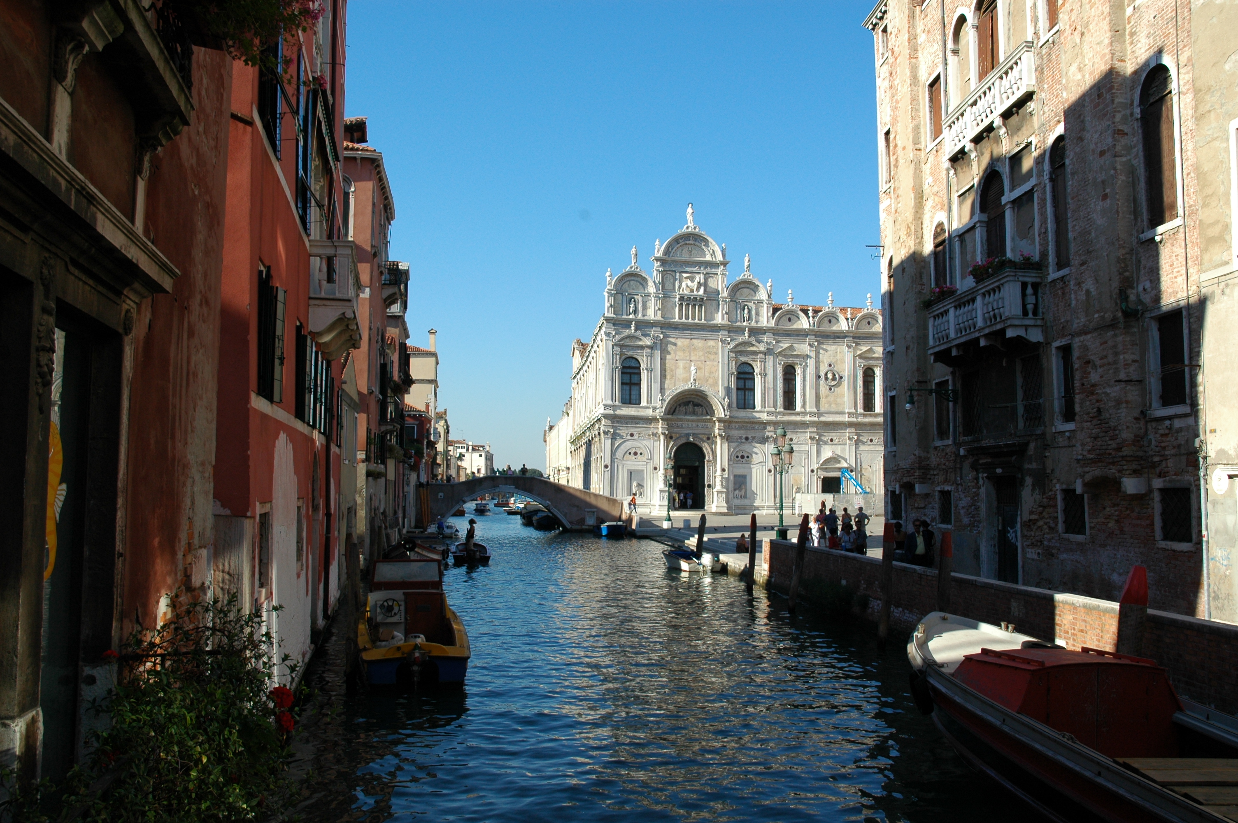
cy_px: 412
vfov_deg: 47.8
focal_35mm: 27
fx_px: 928
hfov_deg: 67.4
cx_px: 619
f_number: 8
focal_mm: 18
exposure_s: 1/250
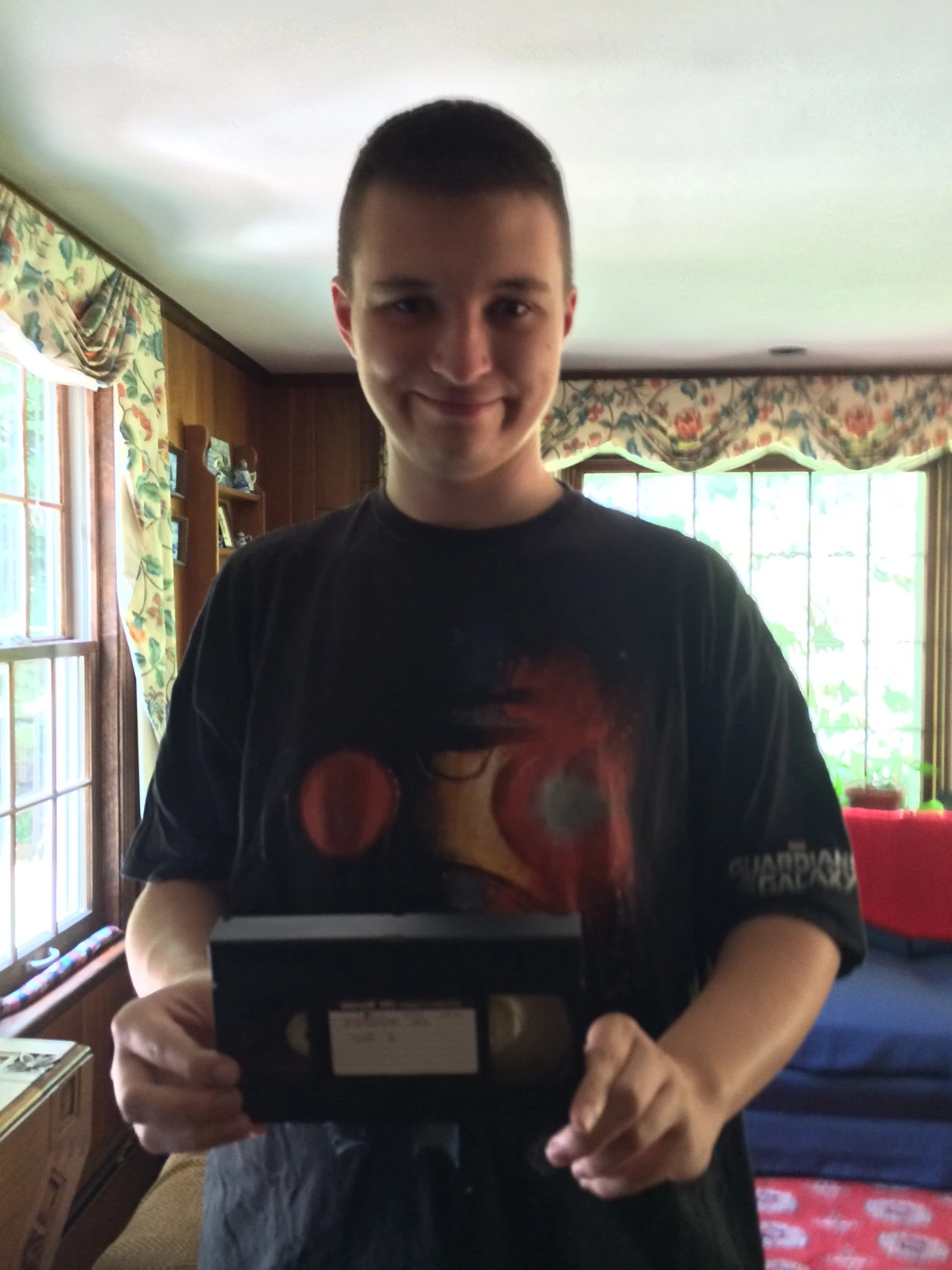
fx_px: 1063
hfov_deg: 48.2
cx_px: 476
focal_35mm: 29
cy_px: 635
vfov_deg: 61.7
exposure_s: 1/30
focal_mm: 4.15
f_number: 2.2
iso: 250
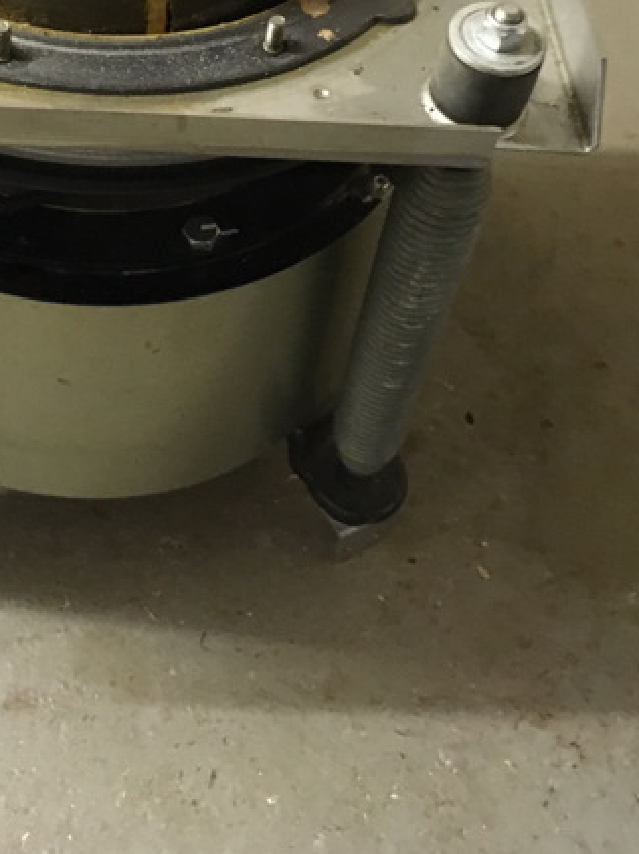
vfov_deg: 35.4
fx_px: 1281
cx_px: 159
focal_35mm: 52
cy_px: 148
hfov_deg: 27.6
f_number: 2.2
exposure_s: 1/17
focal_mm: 4.15
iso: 500
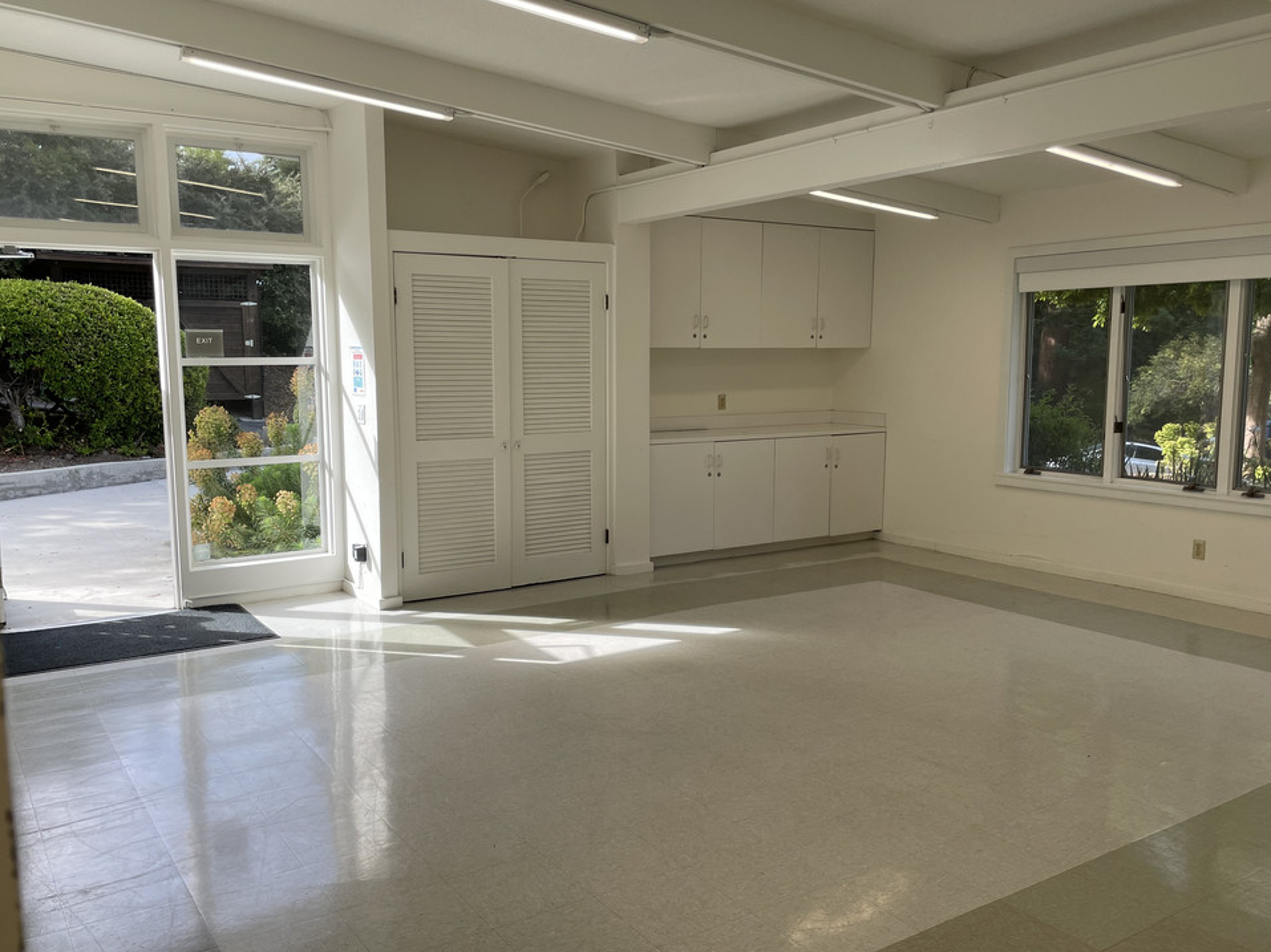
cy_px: 489
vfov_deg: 48.2
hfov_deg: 61.7
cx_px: 636
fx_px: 1064
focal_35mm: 29
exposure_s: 1/540
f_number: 1.6
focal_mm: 4.2
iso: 32
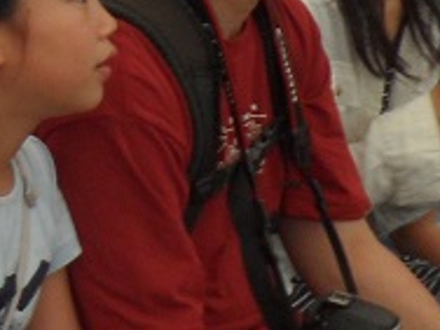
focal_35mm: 159
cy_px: -391
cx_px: -447
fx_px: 2021
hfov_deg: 11.2
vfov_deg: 8.7
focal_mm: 4.9
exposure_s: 1/45
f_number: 3.3
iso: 80
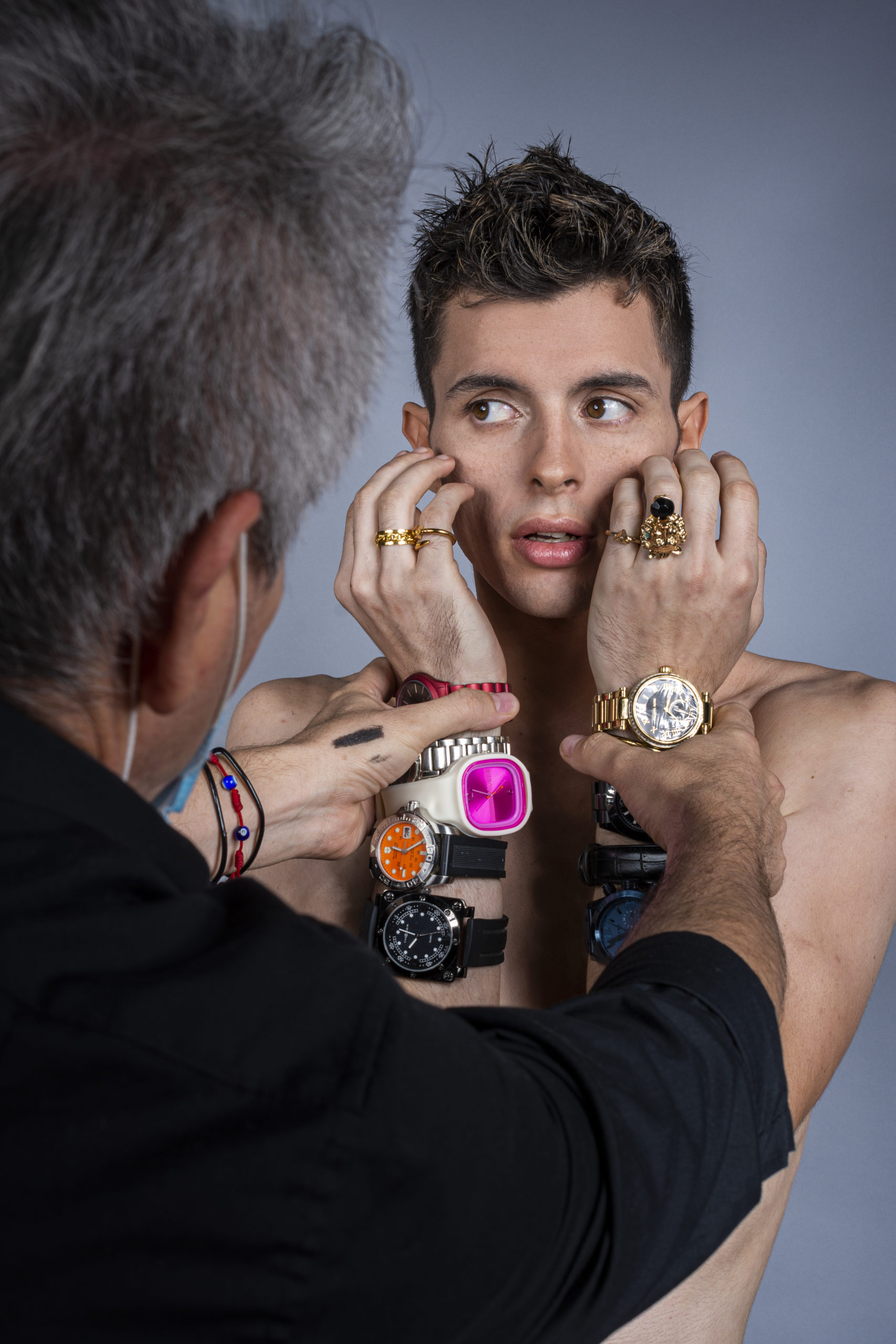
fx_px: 2240
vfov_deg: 33.4
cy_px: 672
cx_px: 448
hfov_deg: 22.6
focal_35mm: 60
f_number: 11
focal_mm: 40
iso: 100
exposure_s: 1/200
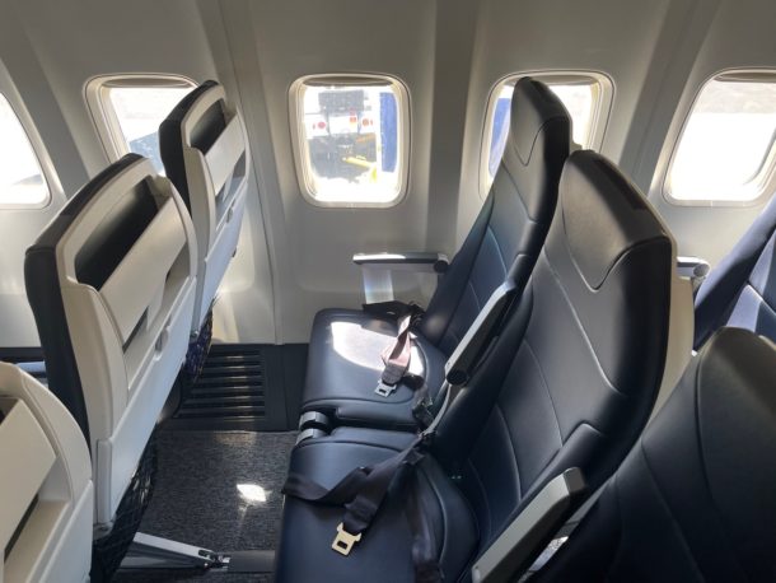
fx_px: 583
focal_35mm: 26
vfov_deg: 53.1
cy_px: 292
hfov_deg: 67.3
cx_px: 388
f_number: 1.6
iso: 80
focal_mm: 5.1
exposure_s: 1/121
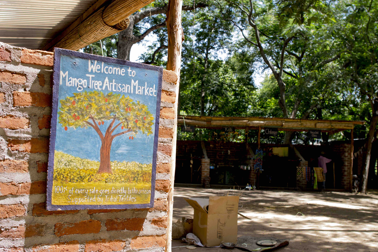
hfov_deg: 53.1
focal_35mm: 36
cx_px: 189
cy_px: 126
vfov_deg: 36.9
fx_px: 378
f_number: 4
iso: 400
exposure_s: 1/250
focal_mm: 24
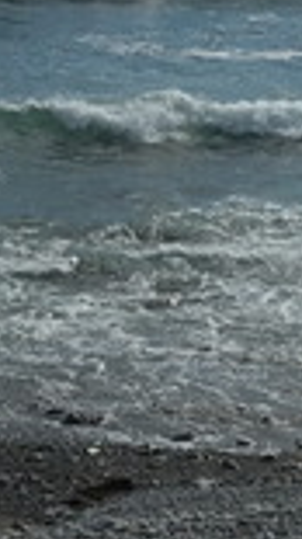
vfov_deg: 13.5
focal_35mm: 159
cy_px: 106
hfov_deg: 7.6
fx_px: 2267
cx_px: 160
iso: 1250
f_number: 22
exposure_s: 1/800
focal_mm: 31.5
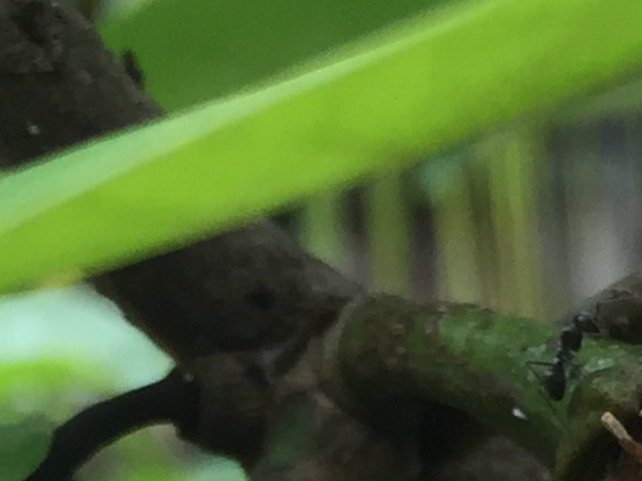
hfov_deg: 11.0
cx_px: 414
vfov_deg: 7.6
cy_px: 1233
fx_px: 3337
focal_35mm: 180
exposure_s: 1/50
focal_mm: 4.15
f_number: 2.2
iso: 40
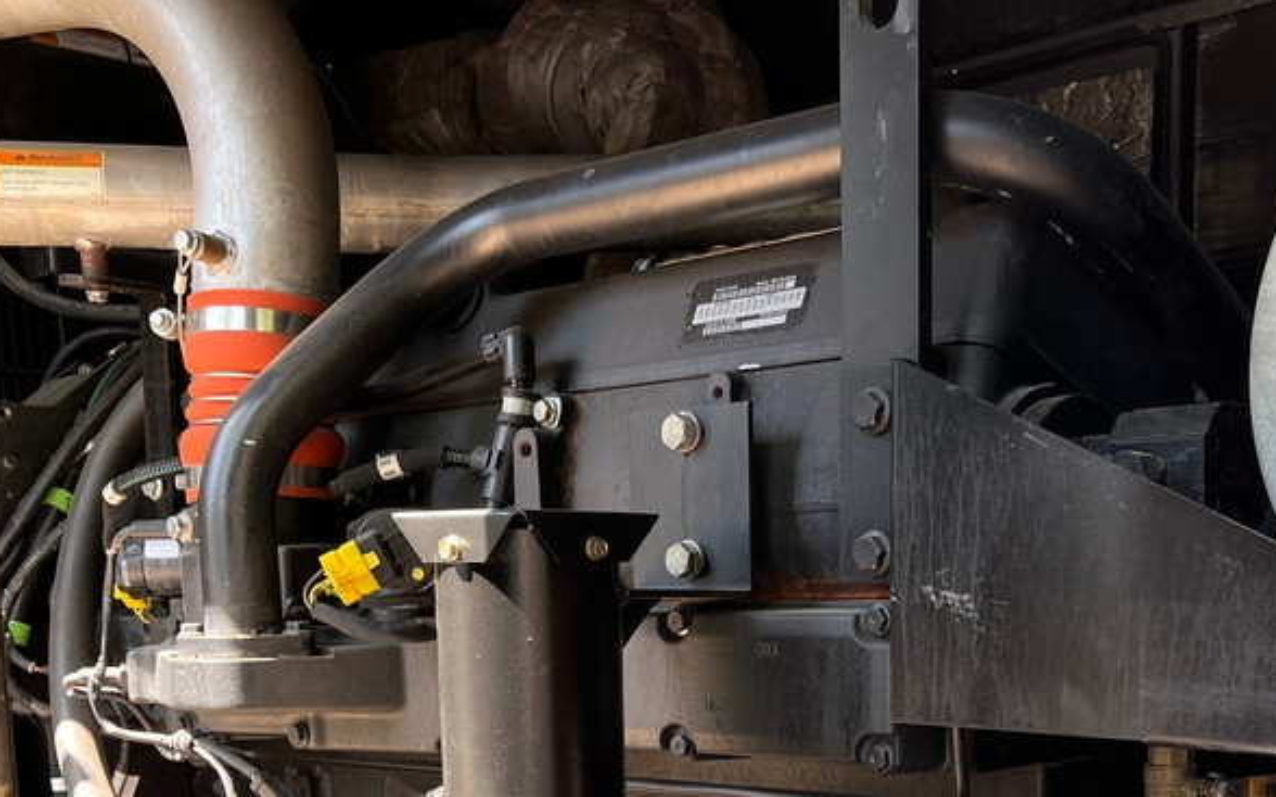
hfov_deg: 41.6
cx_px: 786
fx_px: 1669
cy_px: 814
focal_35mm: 48
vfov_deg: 25.4
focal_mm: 5.1
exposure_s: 1/130
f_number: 1.6
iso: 64
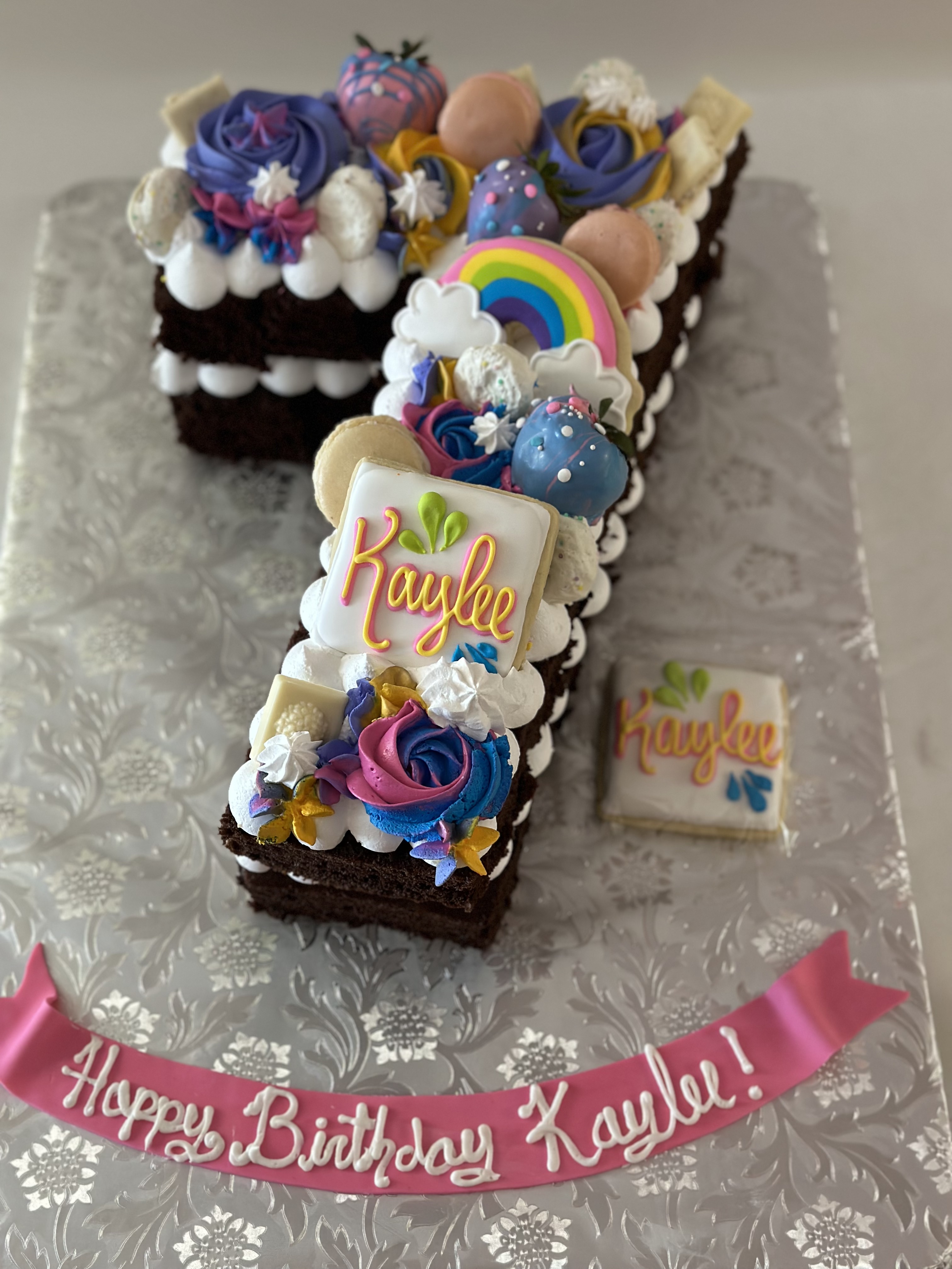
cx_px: 476
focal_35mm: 48
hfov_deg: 30.3
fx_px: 1760
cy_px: 634
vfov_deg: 39.7
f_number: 1.78
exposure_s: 1/60
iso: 250
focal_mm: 6.86
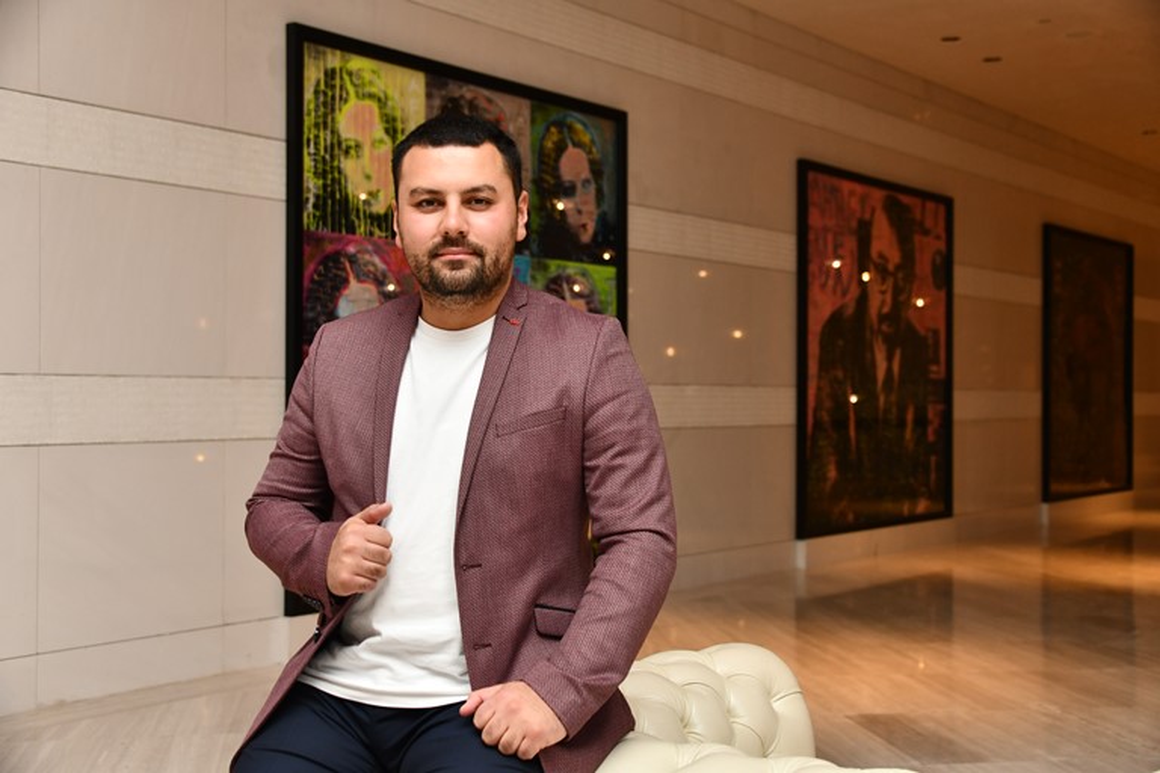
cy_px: 386
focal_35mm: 48
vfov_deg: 28.1
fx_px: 1547
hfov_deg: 41.1
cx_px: 580
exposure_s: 1/200
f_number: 5
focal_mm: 48
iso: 1000
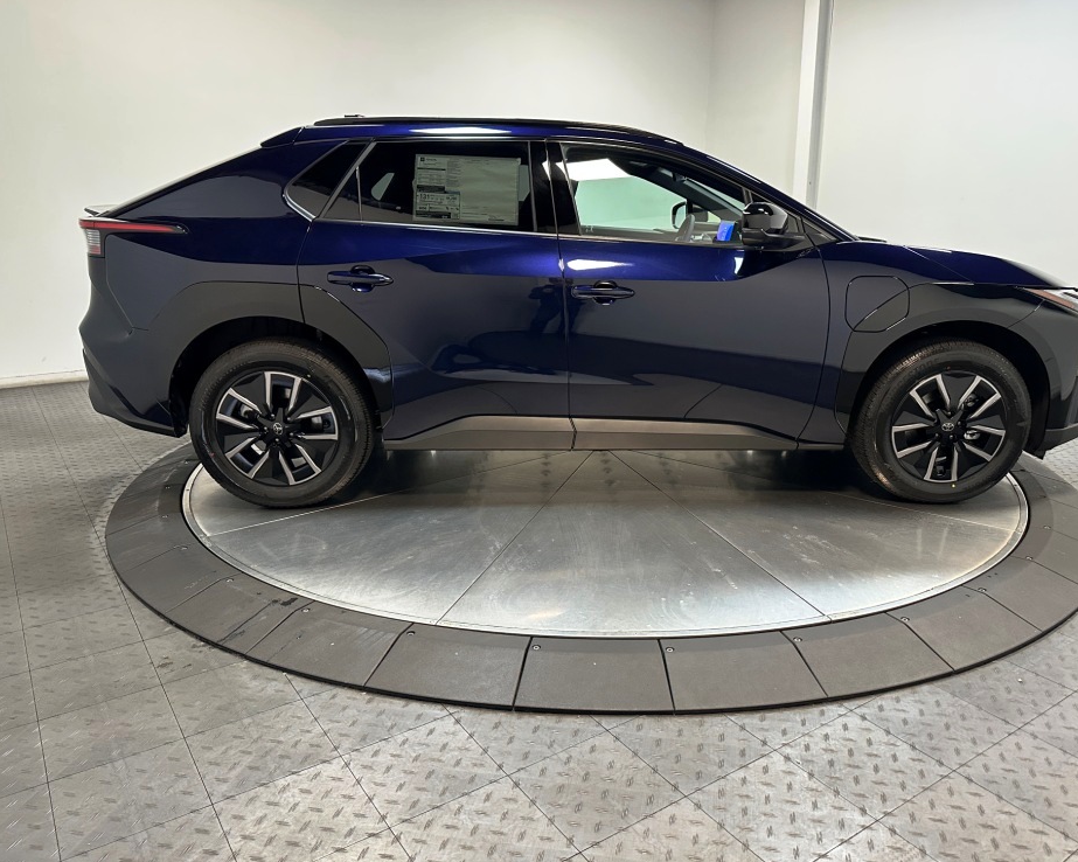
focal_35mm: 26
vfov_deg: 54.9
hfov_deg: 66.0
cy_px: 439
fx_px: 829
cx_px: 577
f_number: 1.78
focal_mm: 6.86
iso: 500
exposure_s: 1/60
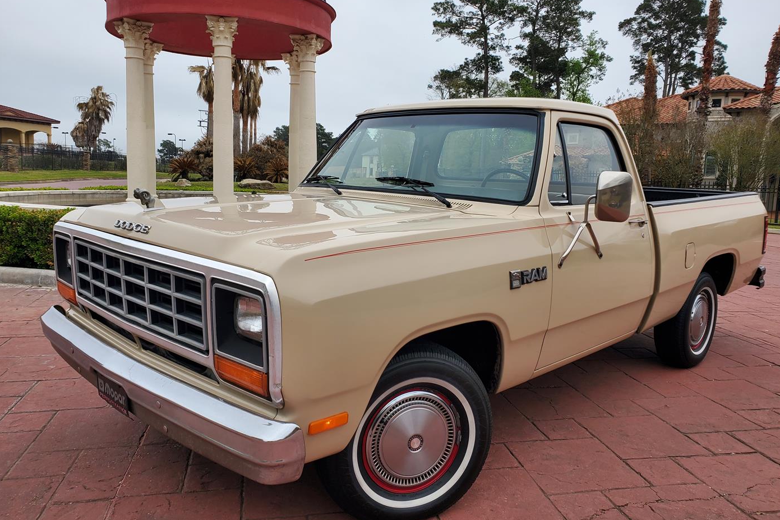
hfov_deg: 65.5
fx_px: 607
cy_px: 252
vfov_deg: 46.4
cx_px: 393
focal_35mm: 28
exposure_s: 1/552
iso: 50
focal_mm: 4.3
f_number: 2.4
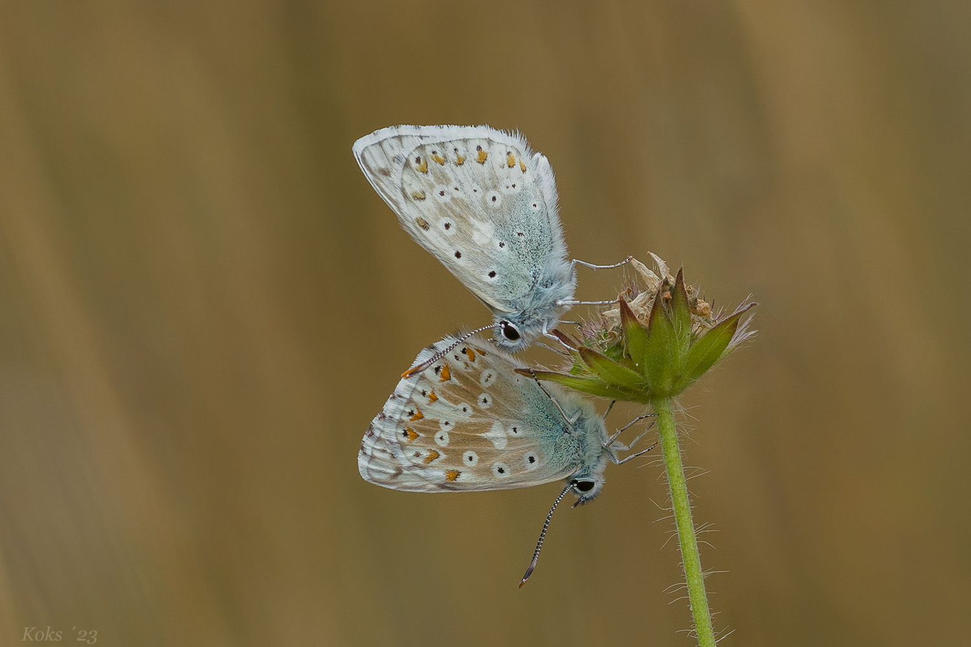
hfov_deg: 10.3
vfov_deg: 6.9
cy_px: 324
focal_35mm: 200
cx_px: 486
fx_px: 5394
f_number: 7.1
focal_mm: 200
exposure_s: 1/800
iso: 800
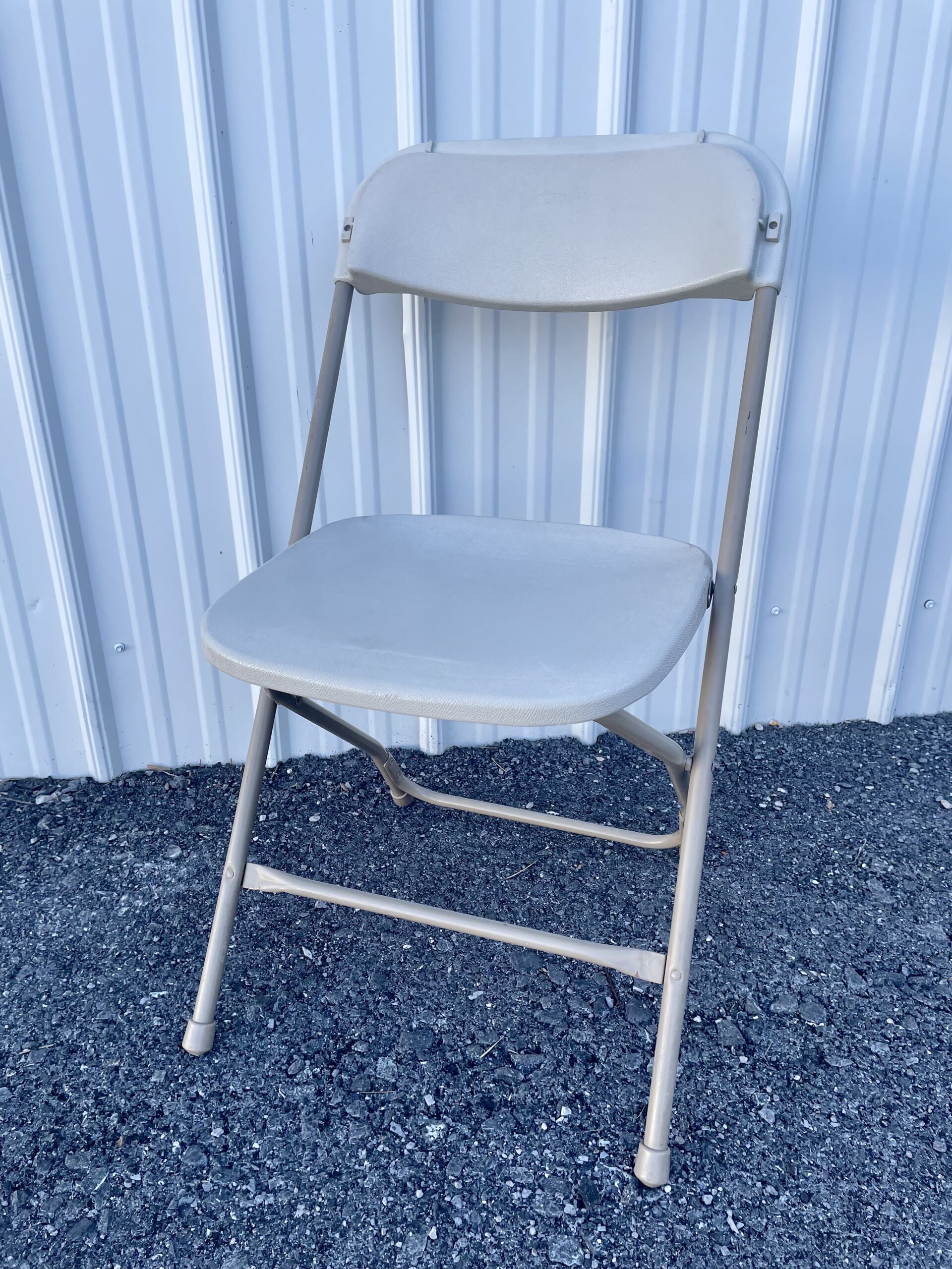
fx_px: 953
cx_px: 476
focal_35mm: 26
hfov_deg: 53.1
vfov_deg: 67.3
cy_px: 634
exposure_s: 1/550
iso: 32
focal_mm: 4.2
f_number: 1.6
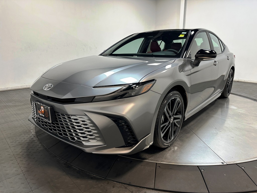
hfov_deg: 71.6
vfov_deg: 56.8
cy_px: 96
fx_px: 178
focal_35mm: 24
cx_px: 128
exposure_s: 1/60
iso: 250
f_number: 1.78
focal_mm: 6.86
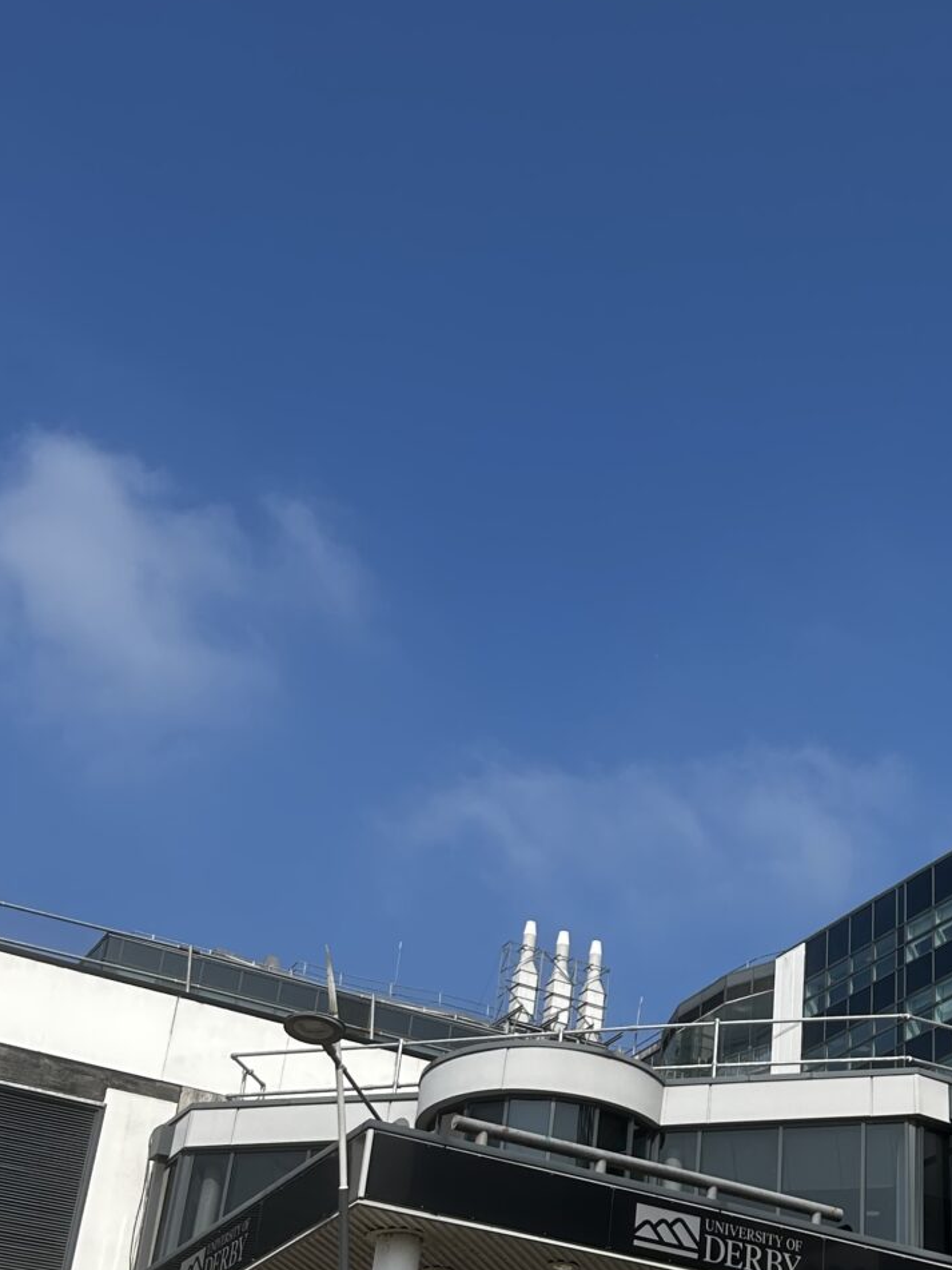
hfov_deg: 25.3
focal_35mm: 56
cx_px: 851
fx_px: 2054
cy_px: 751
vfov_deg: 34.3
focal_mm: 5.7
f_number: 1.5
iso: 50
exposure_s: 1/3831
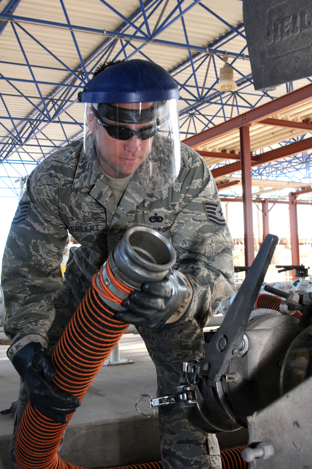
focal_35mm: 42
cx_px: 156
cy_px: 234
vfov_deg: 46.4
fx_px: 547
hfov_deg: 31.8
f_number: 10
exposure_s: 1/125
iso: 640
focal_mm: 28
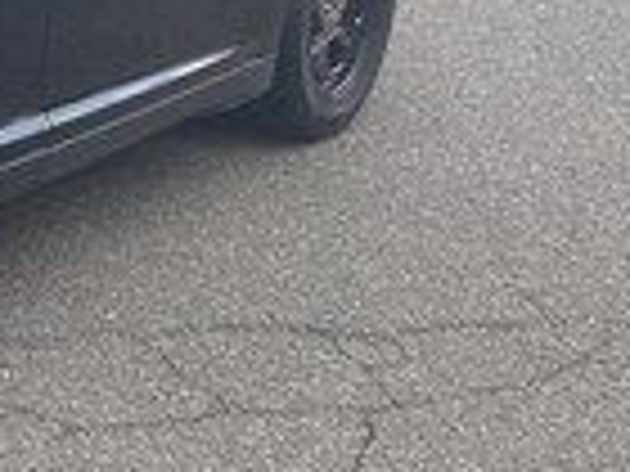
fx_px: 2166
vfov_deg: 12.2
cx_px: -428
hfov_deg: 14.9
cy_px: -58
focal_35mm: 119
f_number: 1.8
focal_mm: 4.25
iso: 32
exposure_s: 1/1464
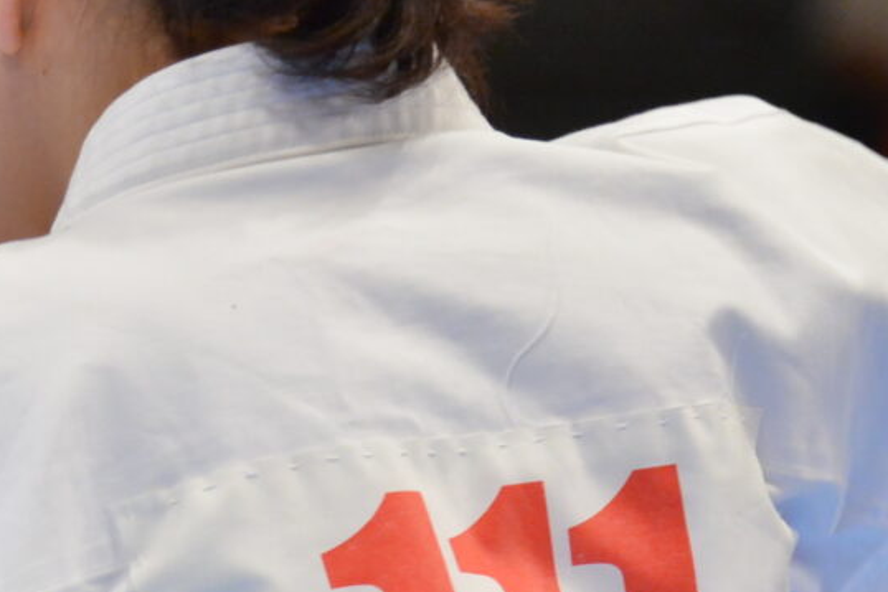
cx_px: -140
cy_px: 662
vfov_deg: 1.9
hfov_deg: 2.8
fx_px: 18306
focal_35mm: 742
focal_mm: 195
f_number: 5.3
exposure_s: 1/320
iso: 3200
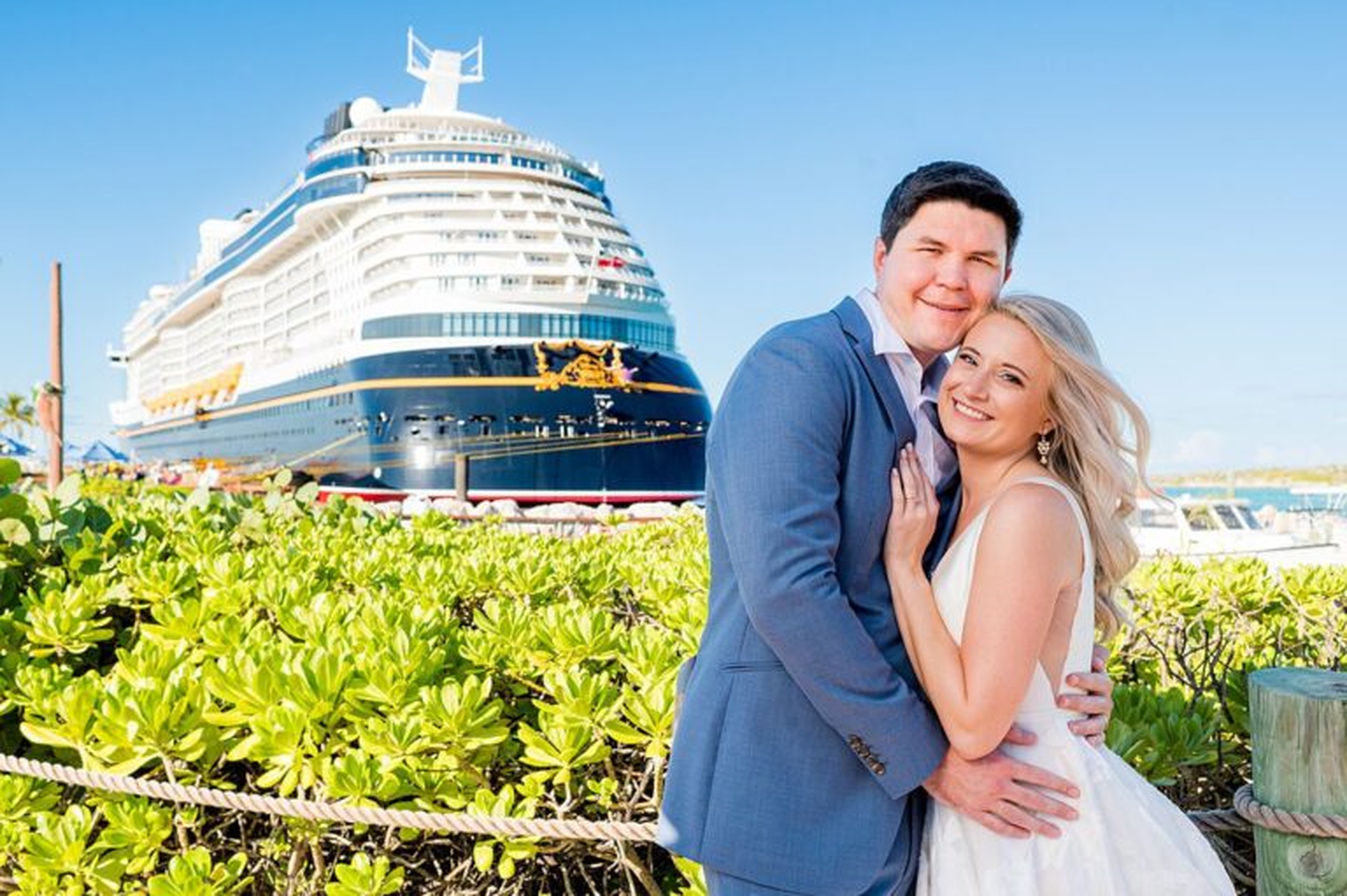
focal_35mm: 35
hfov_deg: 54.5
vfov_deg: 37.8
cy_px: 448
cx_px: 674
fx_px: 1309
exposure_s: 1/250
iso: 125
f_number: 8
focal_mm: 35
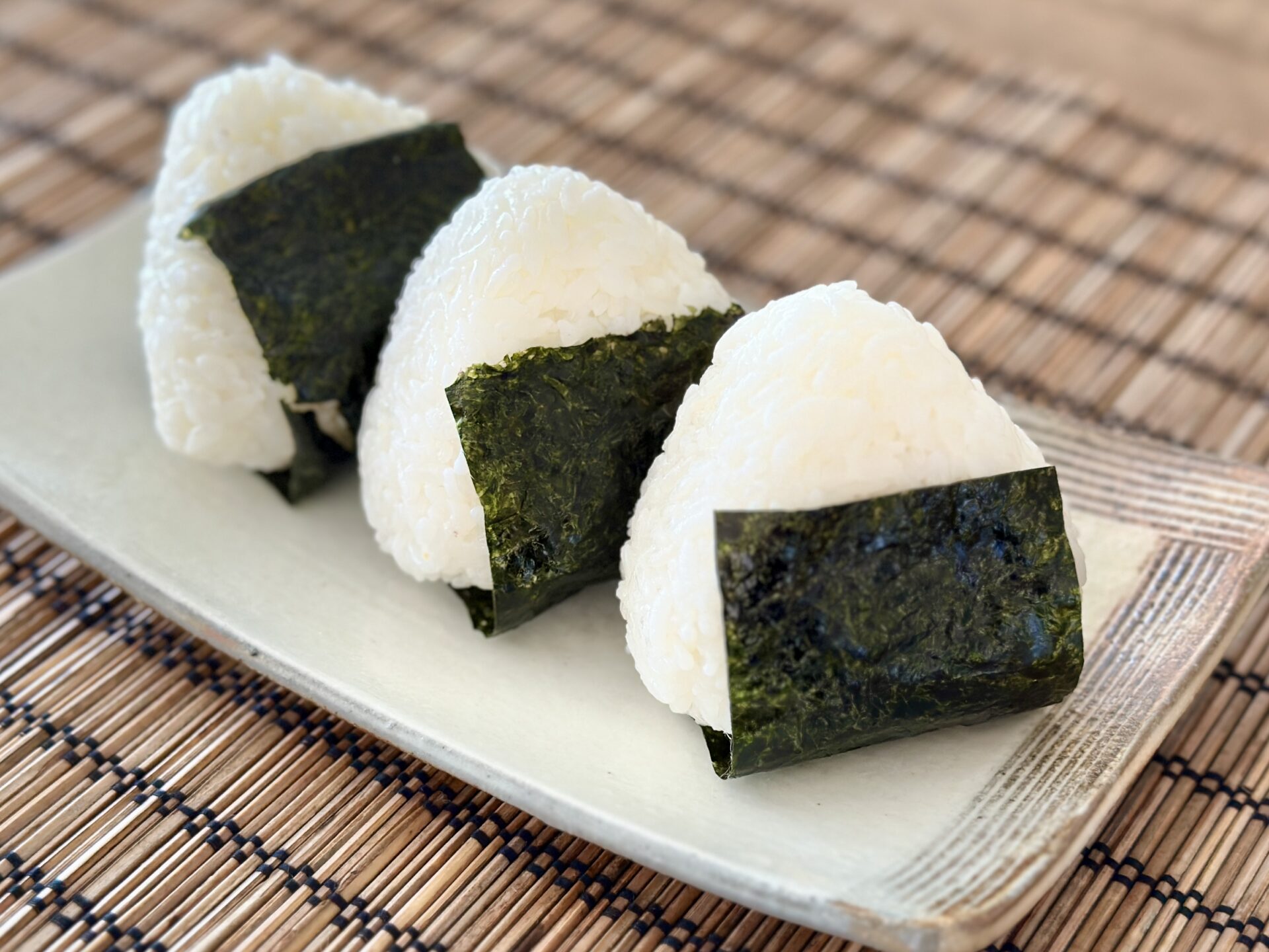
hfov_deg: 39.7
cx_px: 634
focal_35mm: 48
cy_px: 476
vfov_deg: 30.3
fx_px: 1760
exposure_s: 1/95
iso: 125
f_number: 1.78
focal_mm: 6.86
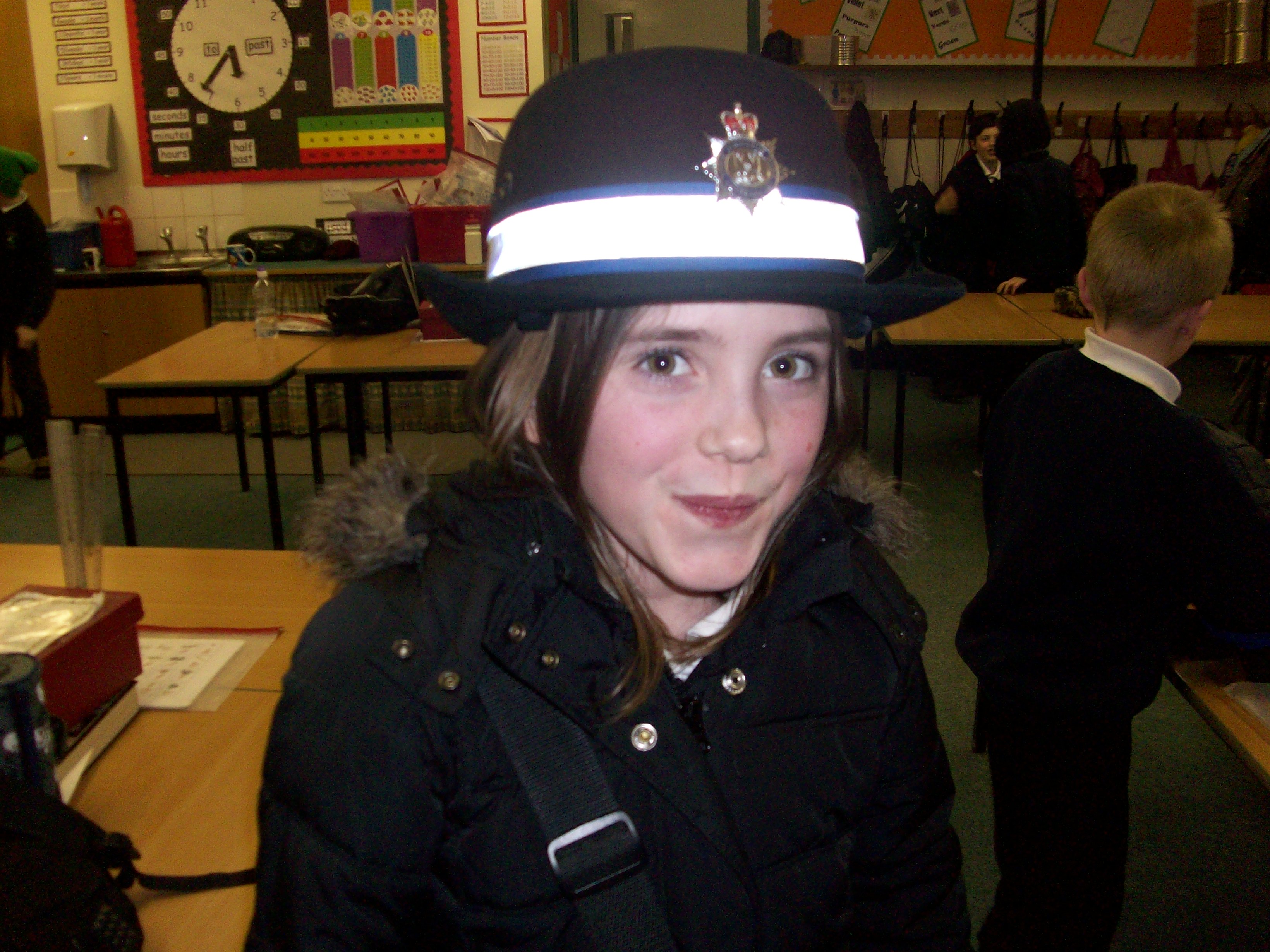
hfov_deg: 54.0
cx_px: 635
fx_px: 1247
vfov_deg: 41.8
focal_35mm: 34
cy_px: 476
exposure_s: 1/60
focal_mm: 5.7
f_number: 2.8
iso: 160
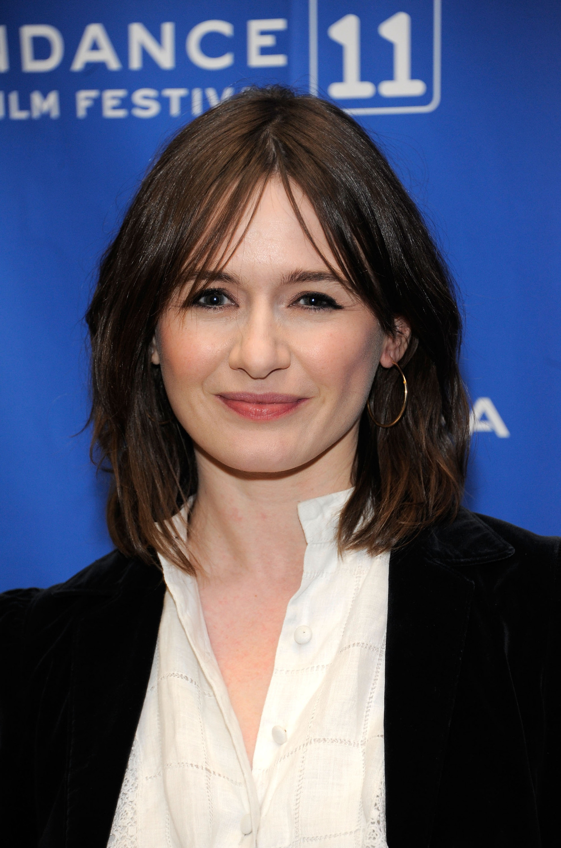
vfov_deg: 9.8
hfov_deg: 6.5
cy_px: 424
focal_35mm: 210
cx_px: 280
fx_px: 4934
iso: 1000
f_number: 6.3
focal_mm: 210
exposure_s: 1/160
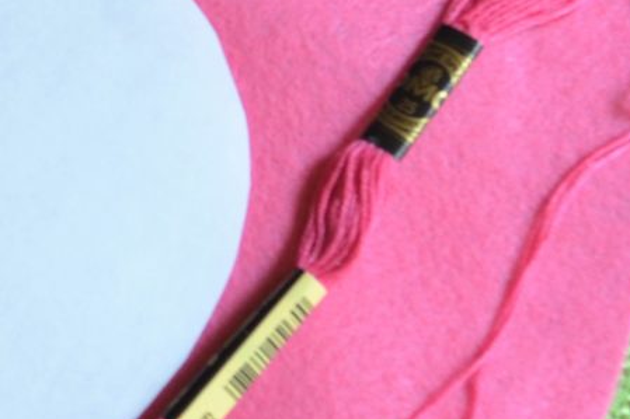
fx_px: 2694
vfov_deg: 8.9
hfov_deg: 13.1
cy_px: 146
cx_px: -45
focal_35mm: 154
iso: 400
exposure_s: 1/60
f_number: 5.6
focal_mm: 24
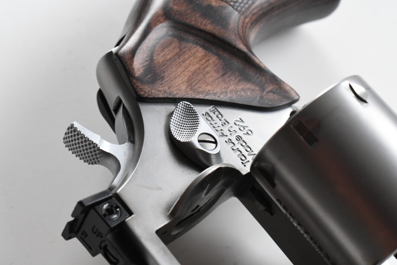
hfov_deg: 28.1
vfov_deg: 18.9
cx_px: 198
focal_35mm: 72
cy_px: 132
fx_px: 794
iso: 2000
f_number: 13
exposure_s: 1/60
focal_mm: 48
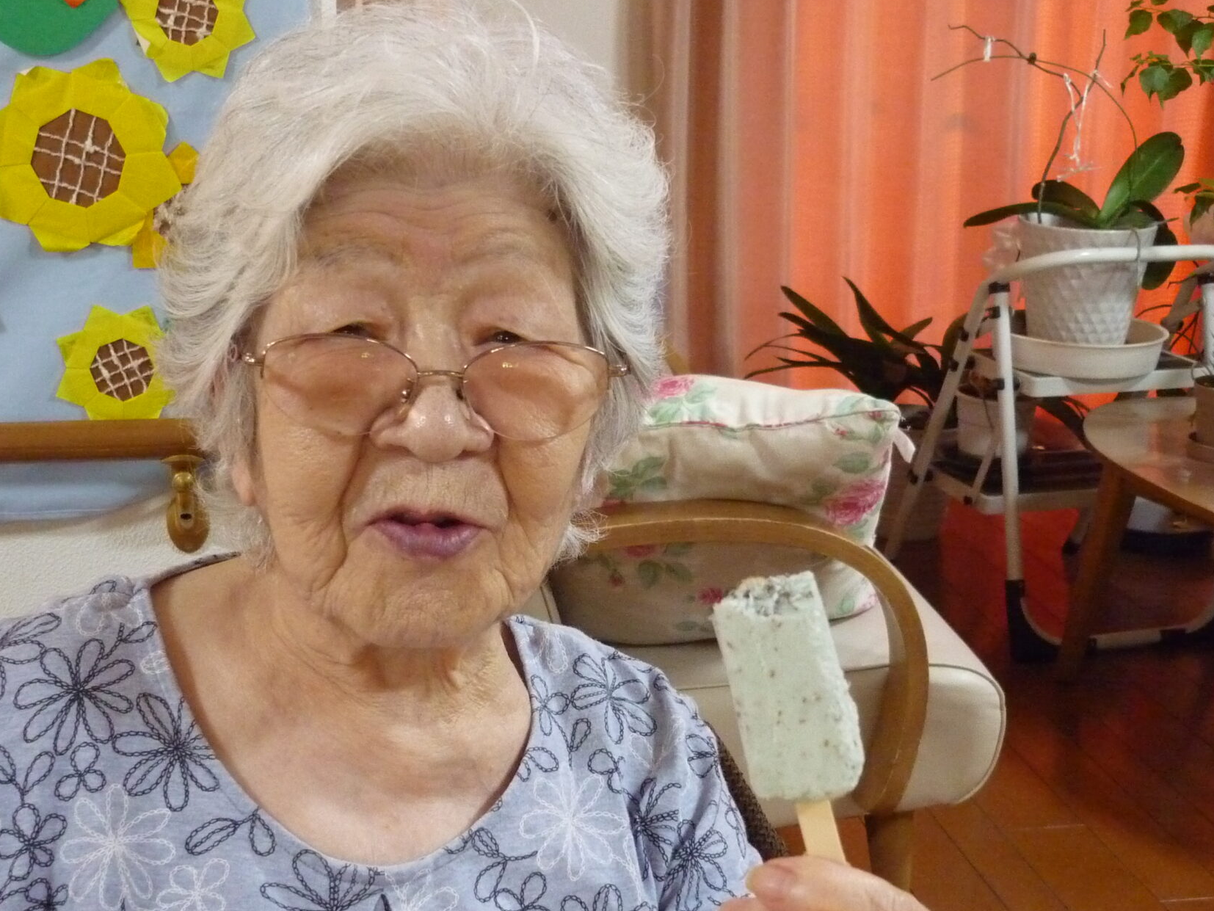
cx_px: 536
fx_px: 1824
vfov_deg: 28.0
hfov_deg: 36.8
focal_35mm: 52
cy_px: 535
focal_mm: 6.9
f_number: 3
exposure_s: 1/60
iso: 800
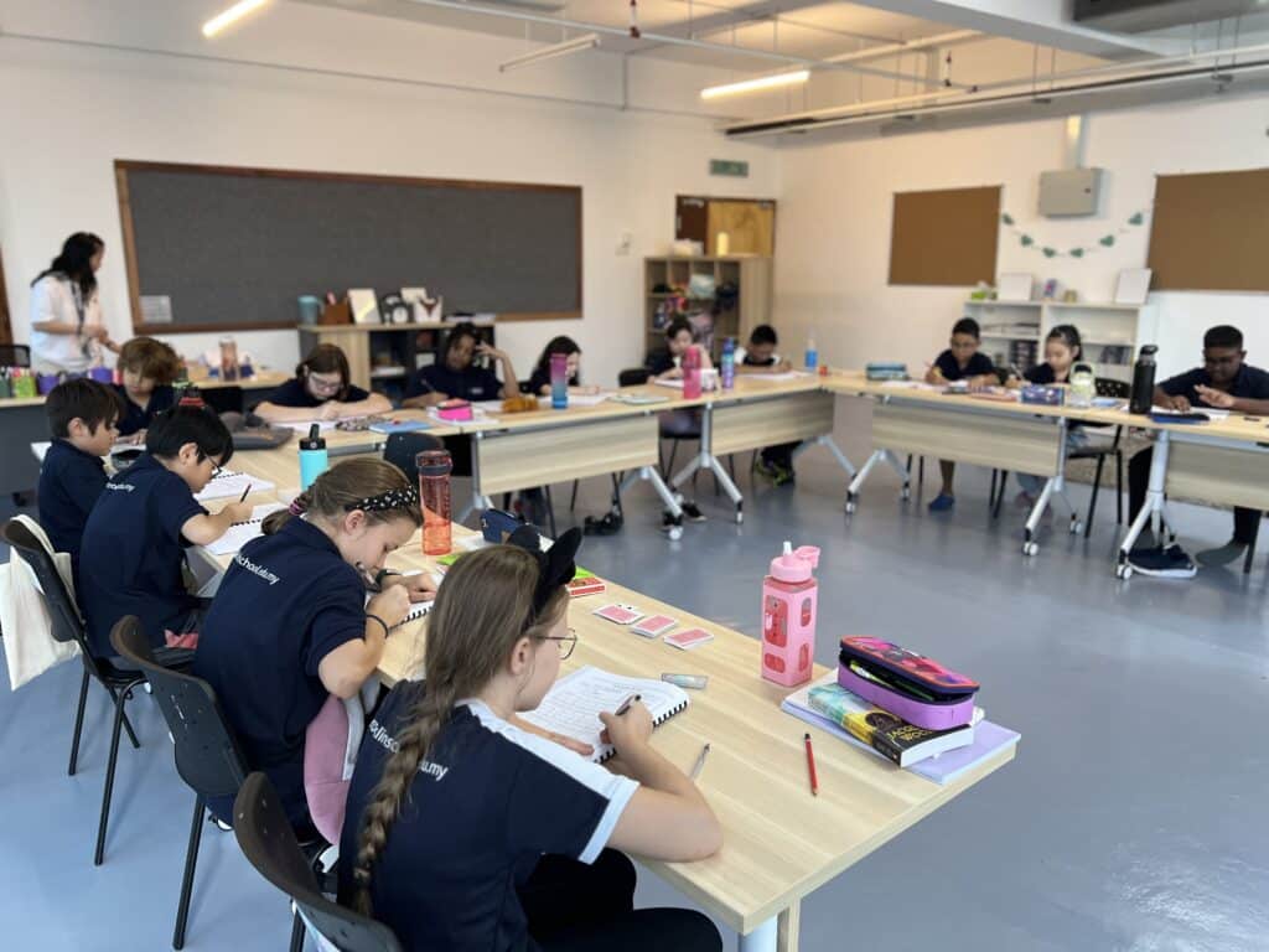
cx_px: 634
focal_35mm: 26
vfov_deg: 53.1
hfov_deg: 67.3
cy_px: 476
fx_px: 953
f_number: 1.5
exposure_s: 1/72
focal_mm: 5.7
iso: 125
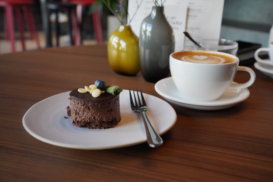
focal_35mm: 42
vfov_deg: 31.9
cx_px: 136
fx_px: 318
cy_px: 91
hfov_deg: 46.4
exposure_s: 1/400
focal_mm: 42
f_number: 5.6
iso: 10000
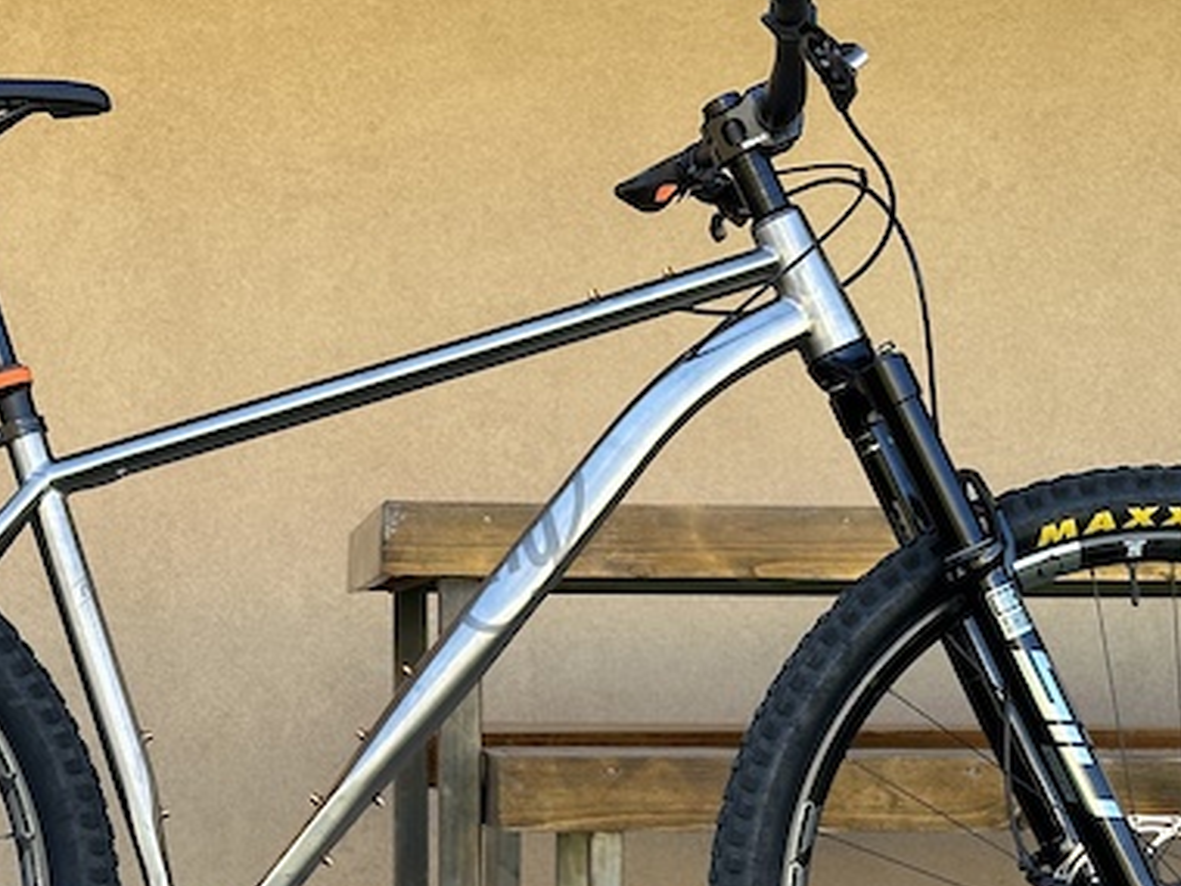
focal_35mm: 101
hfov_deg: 19.4
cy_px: 671
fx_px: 3446
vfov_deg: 14.6
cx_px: 370
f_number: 1.78
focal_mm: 6.86
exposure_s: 1/361
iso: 64
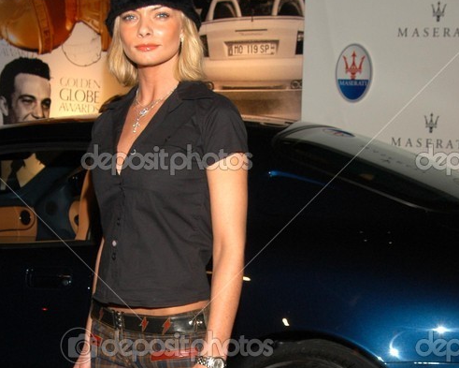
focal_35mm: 82
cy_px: 347
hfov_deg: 23.2
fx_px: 1114
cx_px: 166
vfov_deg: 18.4
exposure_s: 1/160
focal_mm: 28
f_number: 6.3
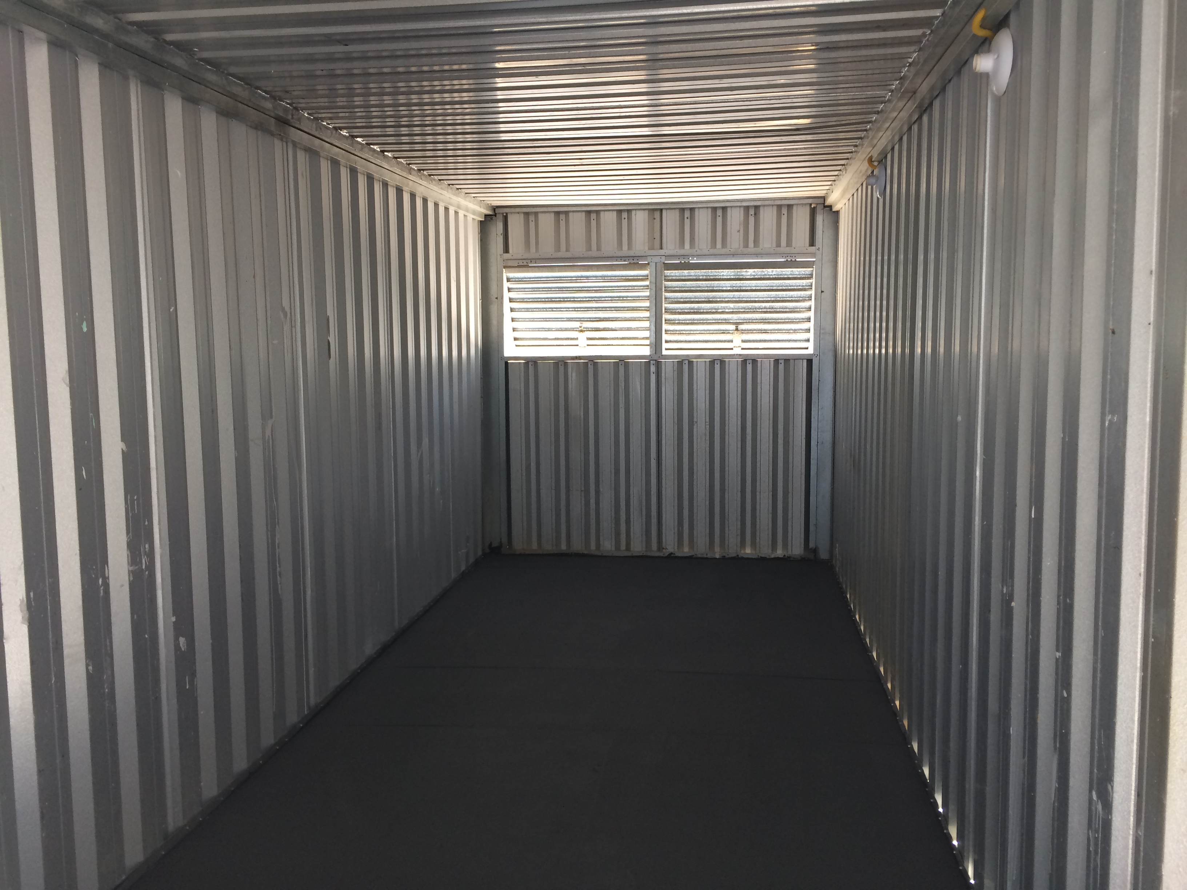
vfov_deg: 48.2
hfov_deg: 61.7
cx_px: 594
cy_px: 445
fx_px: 994
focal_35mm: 29
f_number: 2.2
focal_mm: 4.15
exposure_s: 1/40
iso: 40
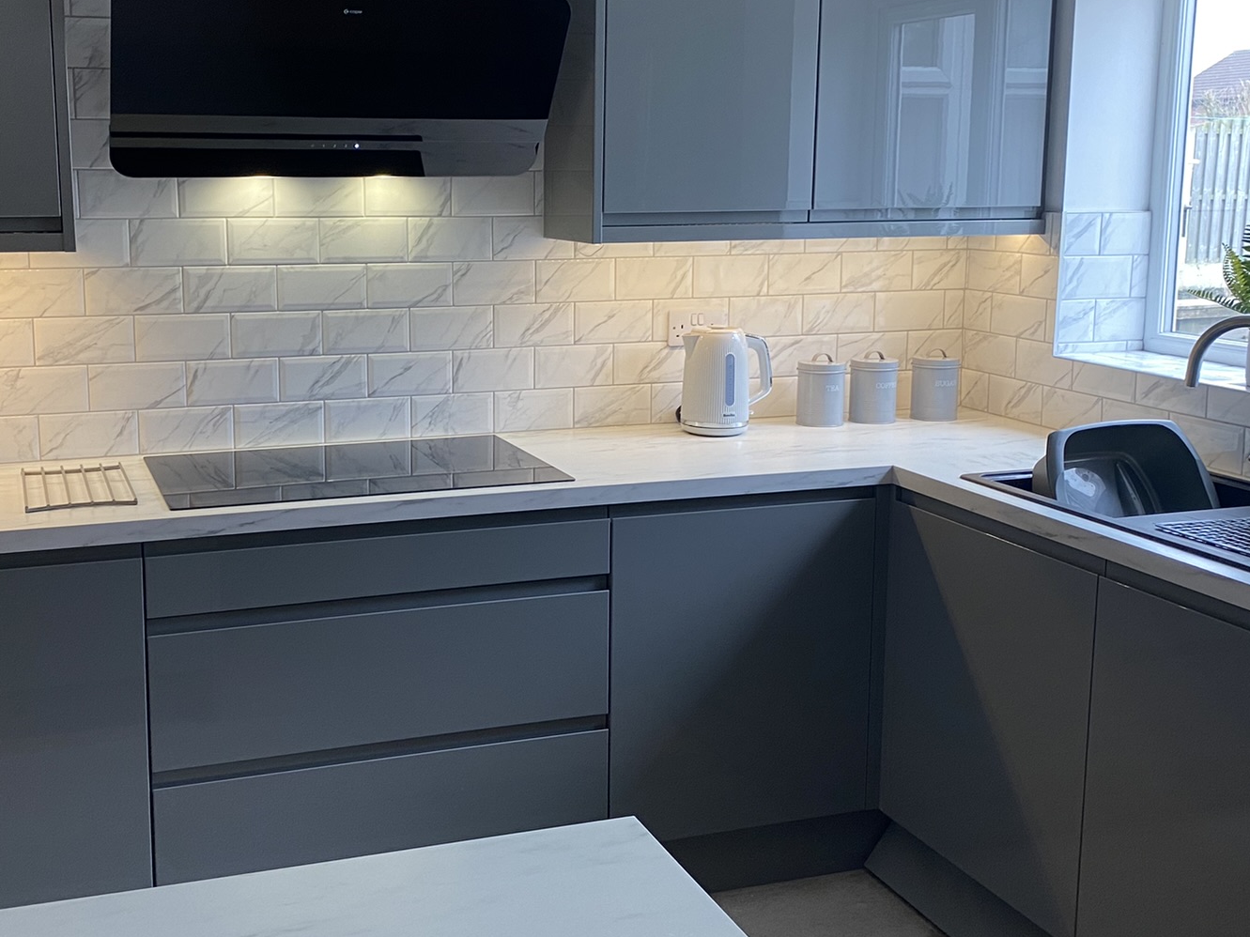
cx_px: 511
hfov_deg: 46.6
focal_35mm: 40
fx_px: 1444
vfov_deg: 35.9
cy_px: 414
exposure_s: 1/50
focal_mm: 4.25
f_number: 1.8
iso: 80
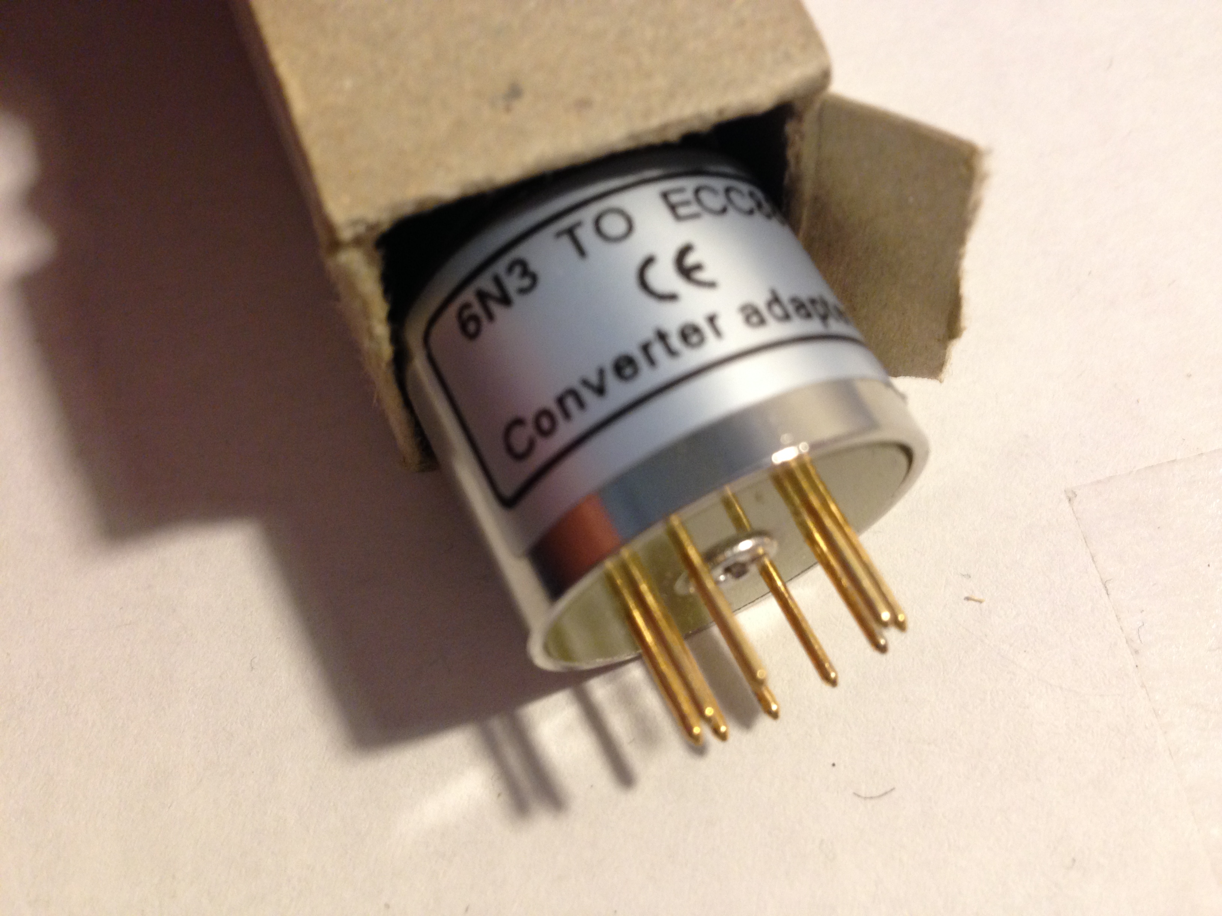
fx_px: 1165
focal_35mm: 33
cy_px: 458
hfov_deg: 55.4
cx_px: 611
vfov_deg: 42.9
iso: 160
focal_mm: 4.12
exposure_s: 1/20
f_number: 2.4
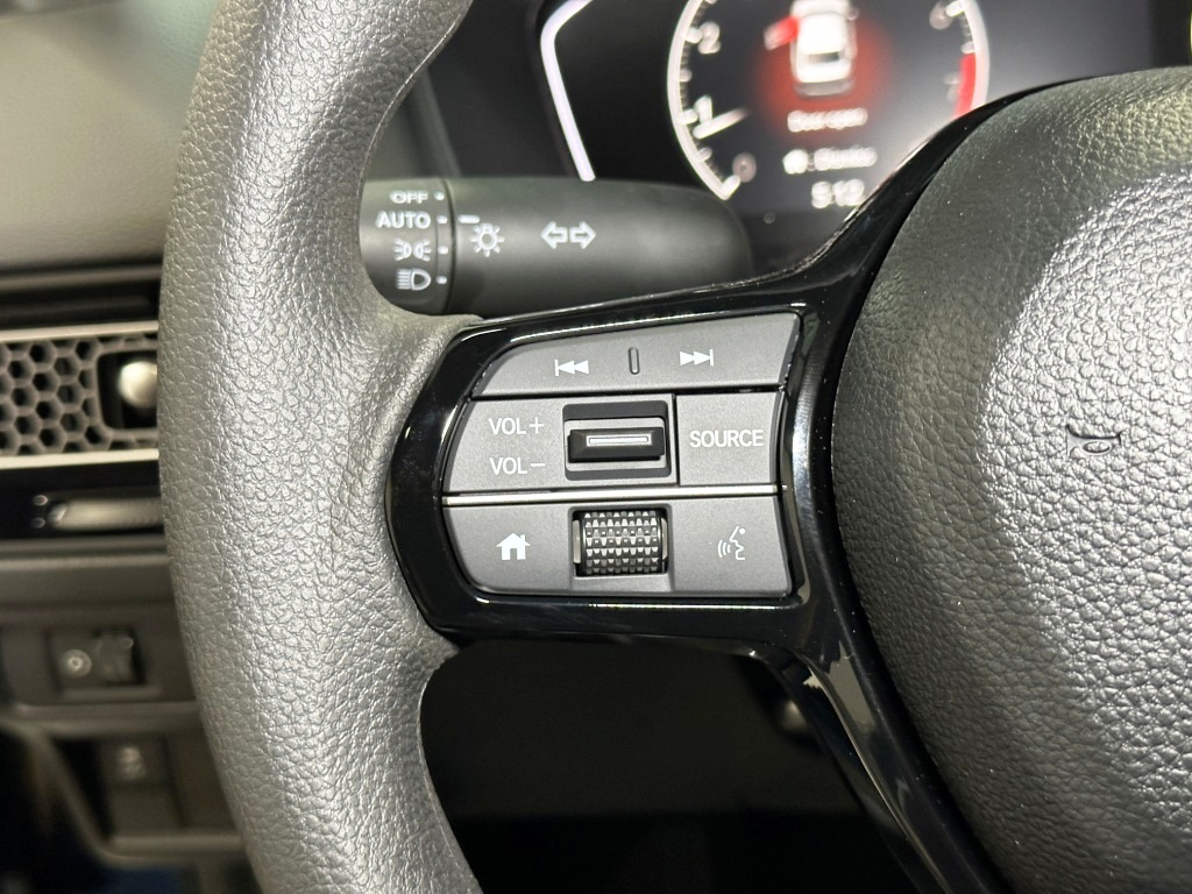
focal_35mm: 48
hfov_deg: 39.7
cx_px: 596
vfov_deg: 30.3
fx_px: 1653
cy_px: 447
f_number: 1.78
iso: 400
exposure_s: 1/40
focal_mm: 6.86
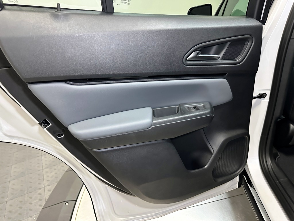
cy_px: 110
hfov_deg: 71.6
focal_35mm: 24
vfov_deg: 56.8
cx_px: 147
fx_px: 204
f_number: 1.78
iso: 1000
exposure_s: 1/60
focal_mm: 6.86
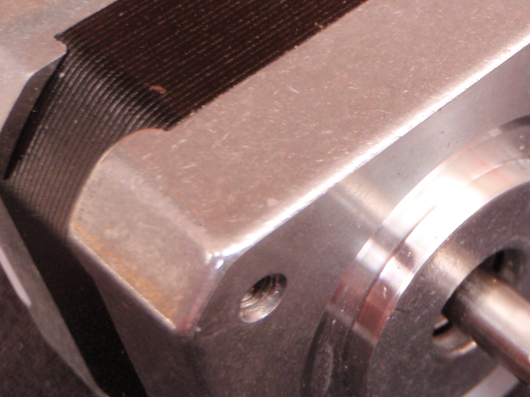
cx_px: 559
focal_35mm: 77
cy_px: 180
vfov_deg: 19.1
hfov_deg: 24.0
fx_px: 1179
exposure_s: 1/40
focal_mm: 6.53
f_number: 4.1
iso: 80
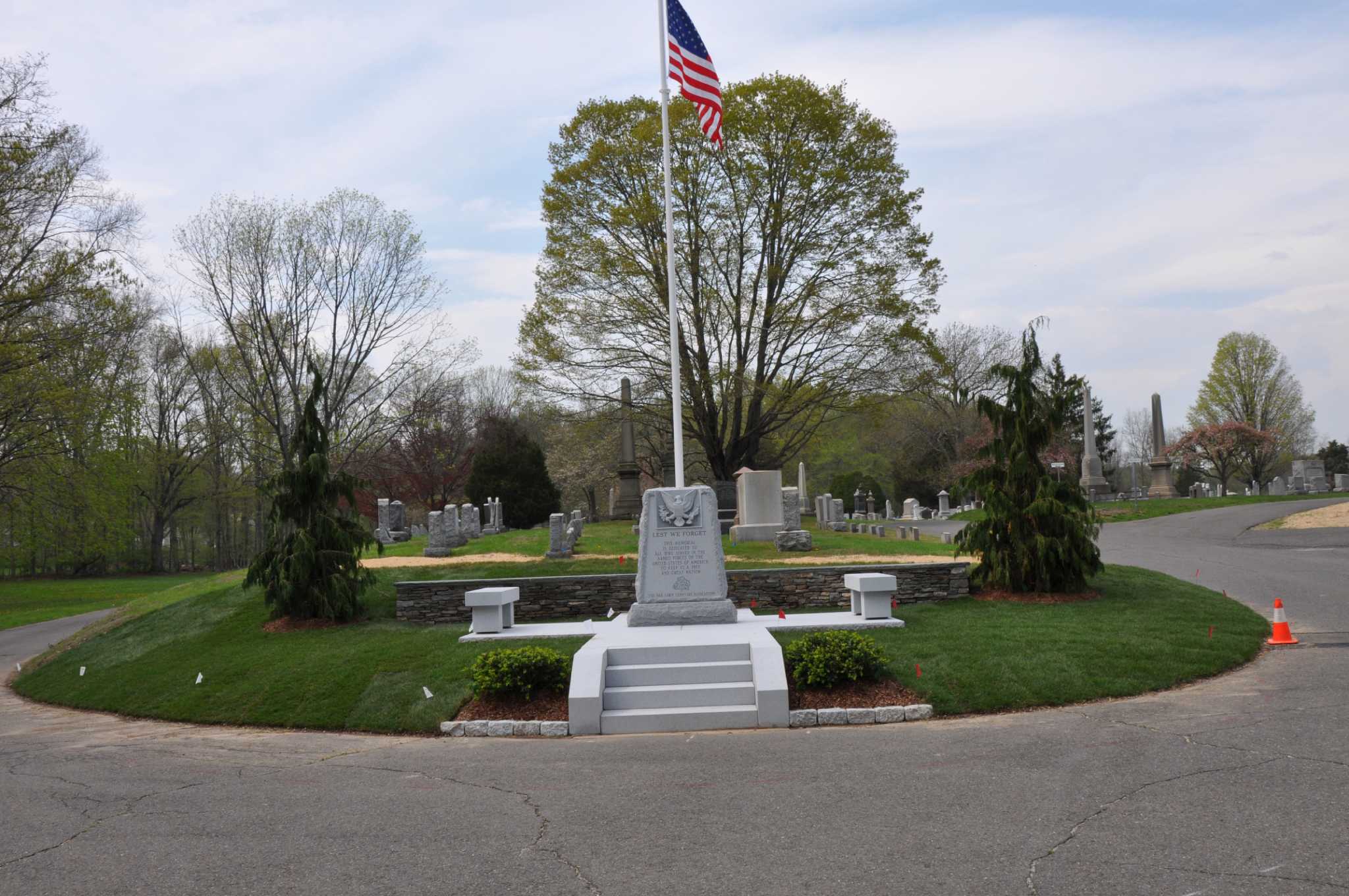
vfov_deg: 41.6
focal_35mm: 32
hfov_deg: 59.6
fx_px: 1179
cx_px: 674
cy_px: 448
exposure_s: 1/160
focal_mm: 21
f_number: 13
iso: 200
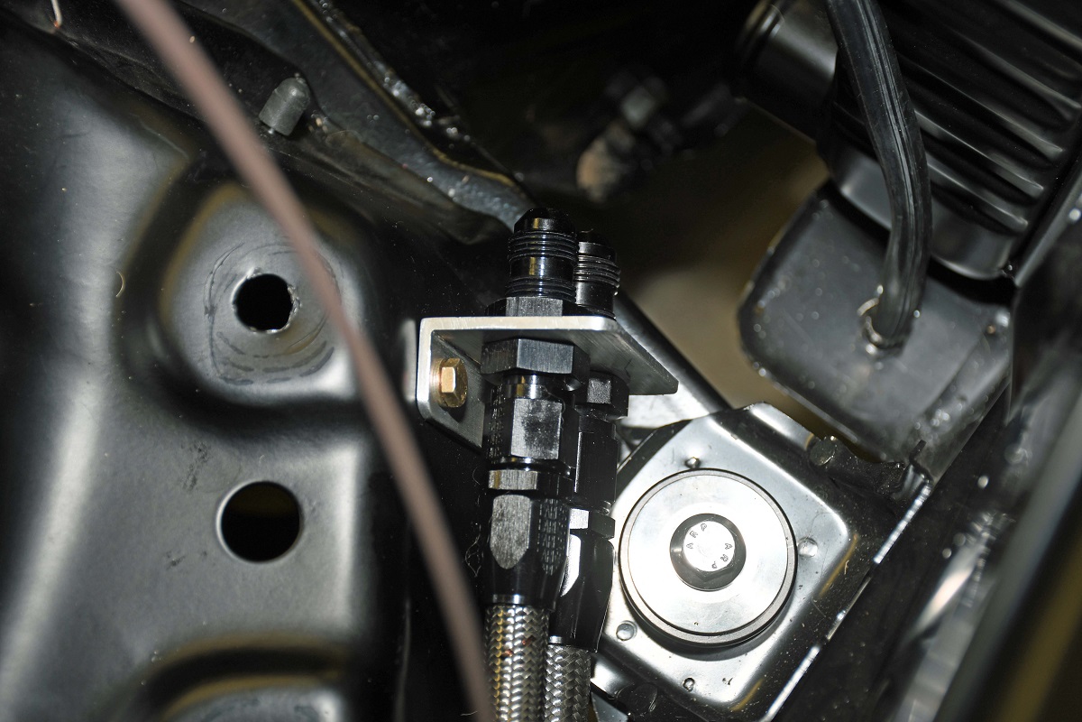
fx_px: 2164
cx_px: 541
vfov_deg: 18.9
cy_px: 361
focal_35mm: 72
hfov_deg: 28.1
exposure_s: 1/60
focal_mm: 48
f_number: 4.5
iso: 100
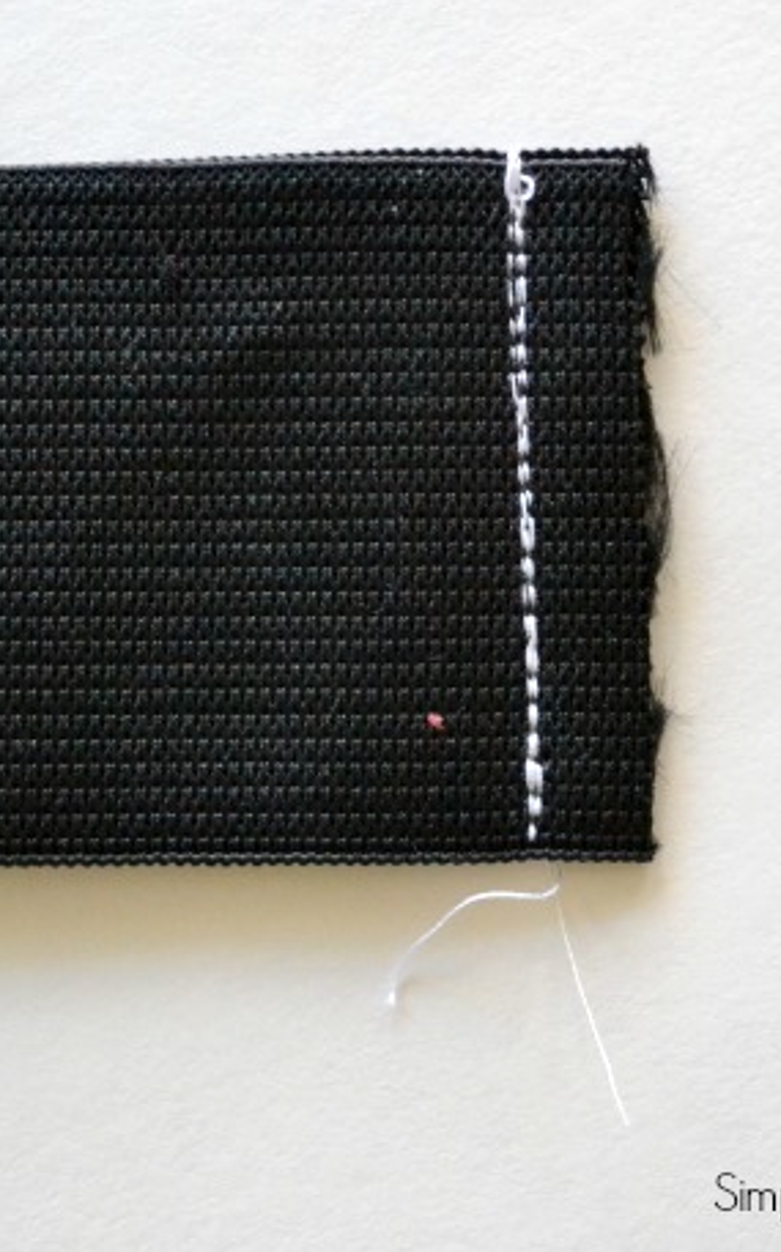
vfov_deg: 27.5
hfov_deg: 17.4
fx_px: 2558
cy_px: 629
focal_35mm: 75
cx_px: 362
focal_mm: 32
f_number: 4.8
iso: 3200
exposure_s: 1/200
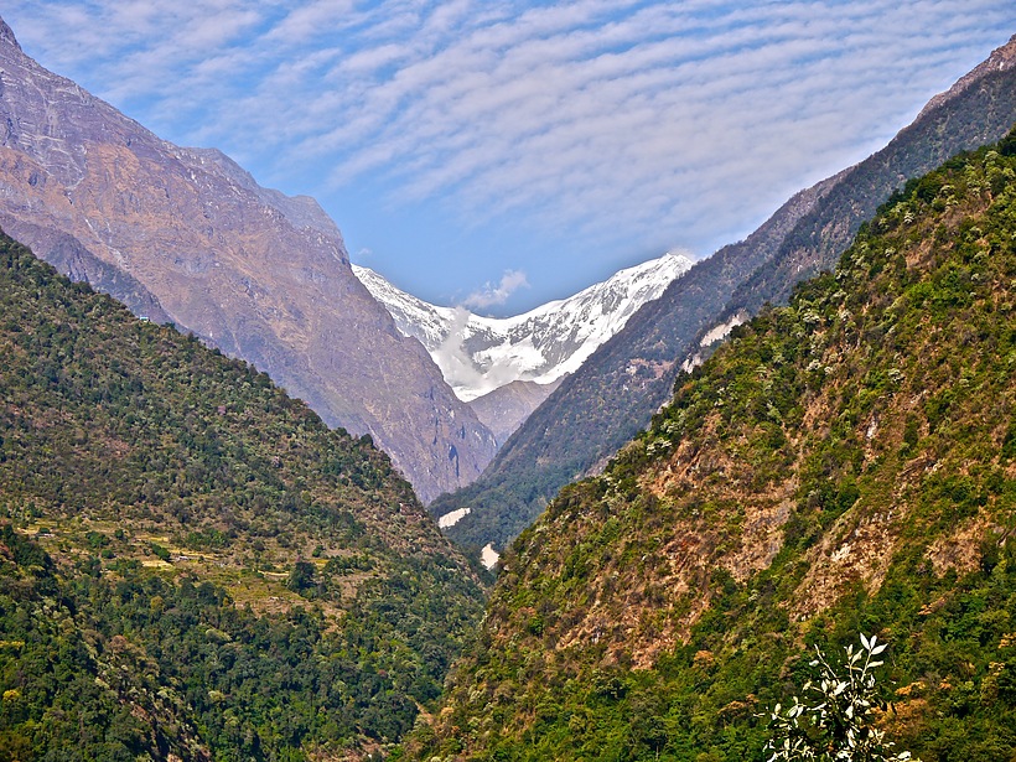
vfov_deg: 17.6
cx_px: 508
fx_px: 2465
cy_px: 381
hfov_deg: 23.3
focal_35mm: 84
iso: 160
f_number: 9
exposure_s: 1/400
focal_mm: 42
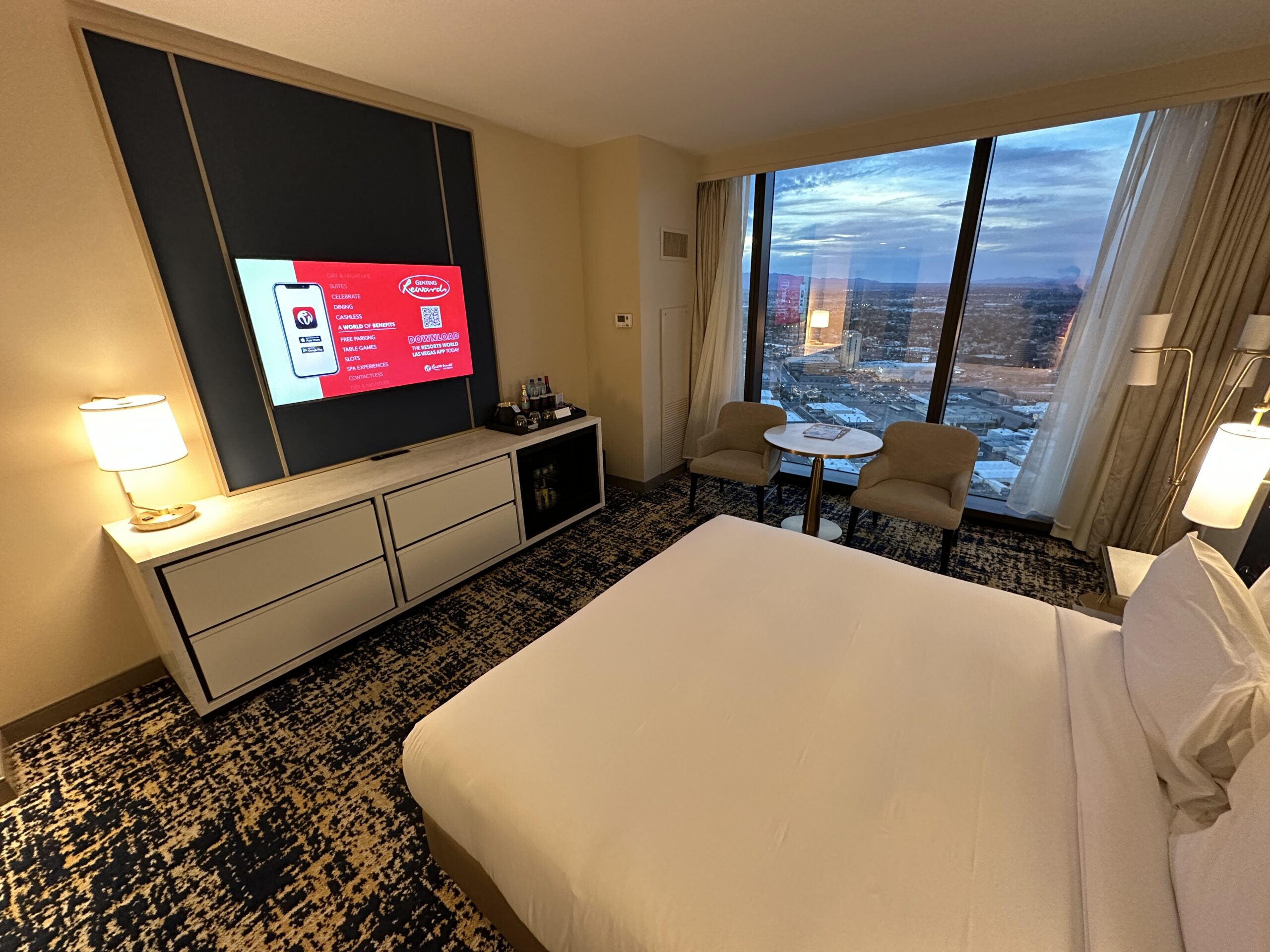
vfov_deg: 85.7
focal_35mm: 14
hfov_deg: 102.1
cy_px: 476
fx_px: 514
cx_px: 635
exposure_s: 1/60
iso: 500
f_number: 2.2
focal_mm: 2.22
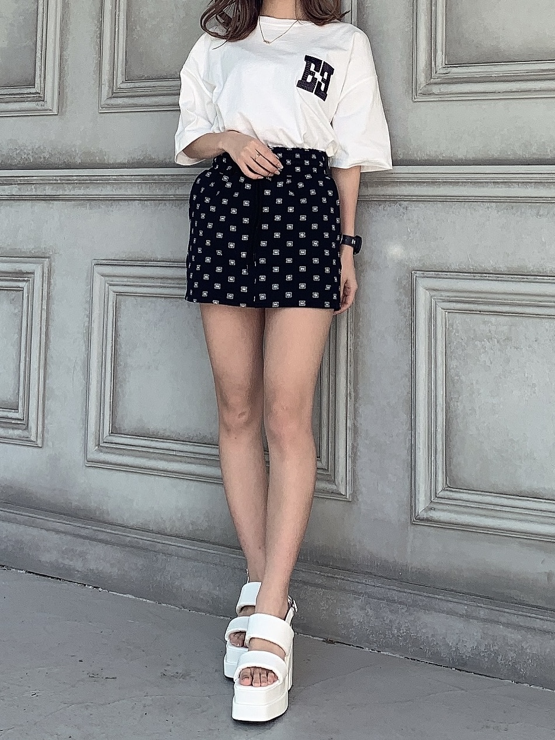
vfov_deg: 67.3
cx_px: 278
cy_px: 370
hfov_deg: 53.1
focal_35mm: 26
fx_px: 556
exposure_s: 1/296
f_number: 1.8
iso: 25
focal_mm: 4.25
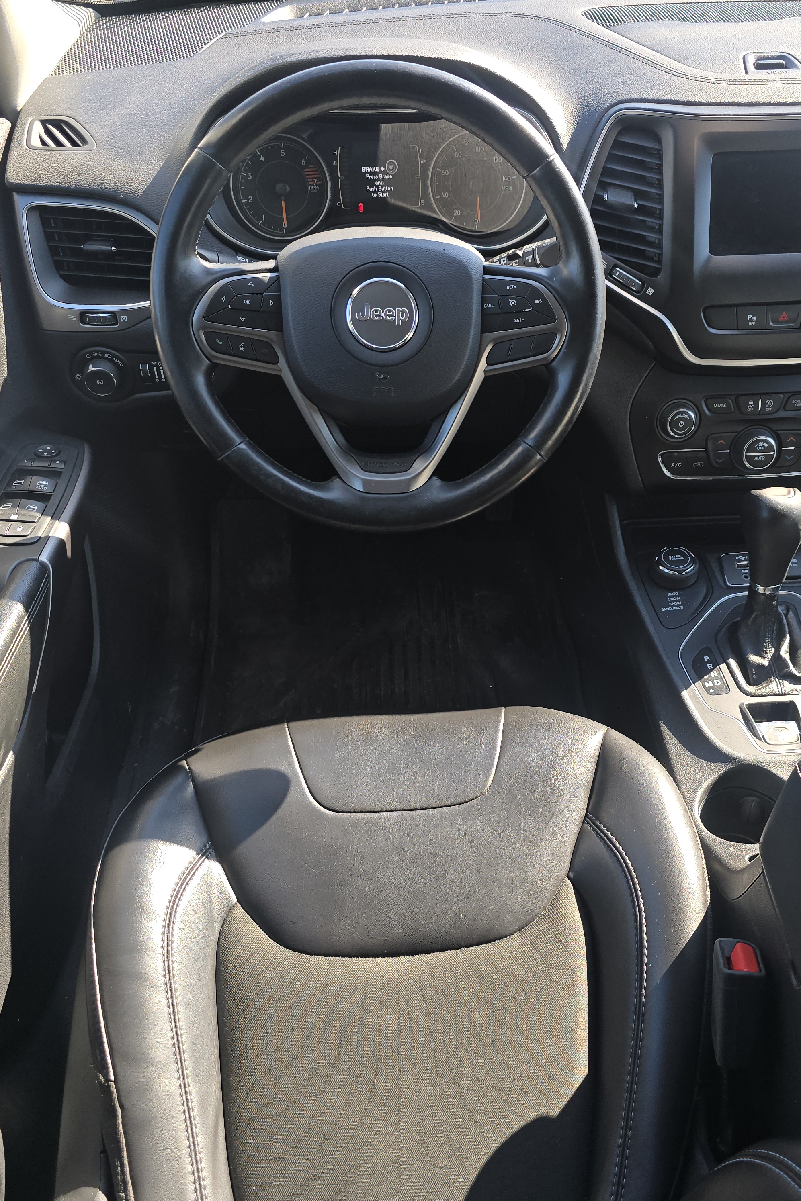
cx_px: 469
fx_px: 1068
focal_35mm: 32
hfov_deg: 41.0
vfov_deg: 58.7
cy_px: 601
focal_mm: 6.3
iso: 25
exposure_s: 1/180
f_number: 1.7
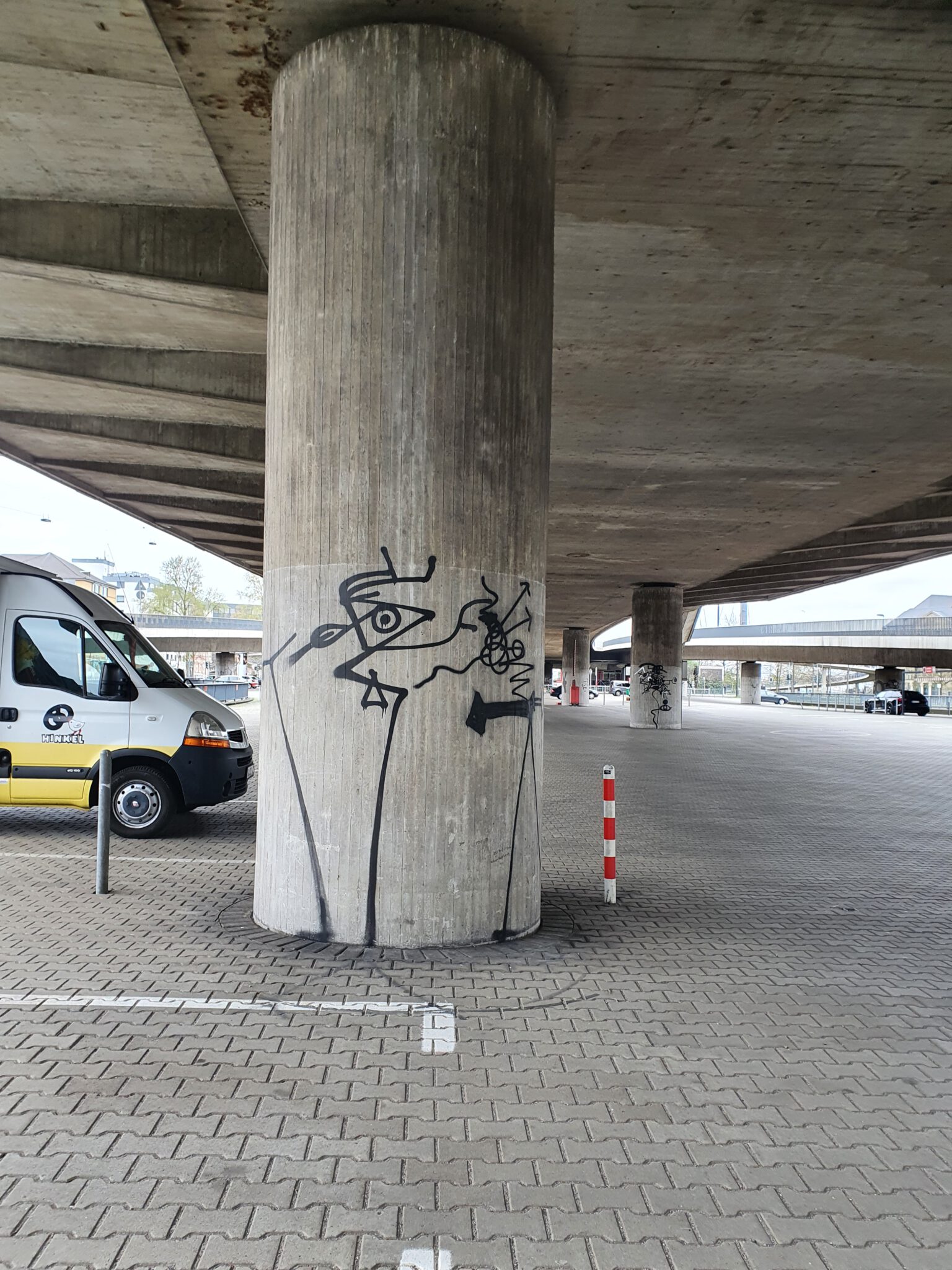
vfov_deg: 67.3
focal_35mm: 26
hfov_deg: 53.1
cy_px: 635
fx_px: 953
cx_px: 476
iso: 80
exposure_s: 1/100
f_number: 2.4
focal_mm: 4.32
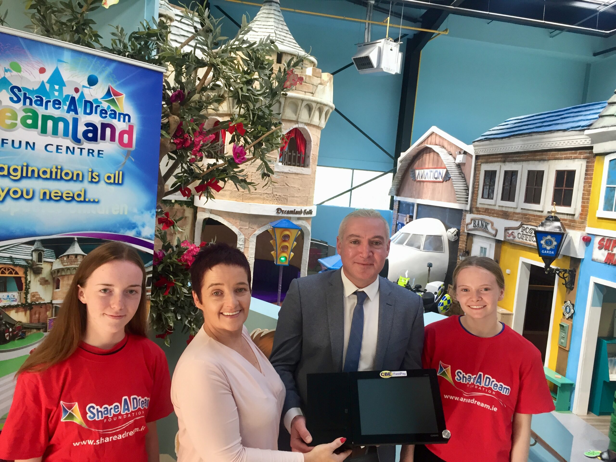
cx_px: 308
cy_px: 231
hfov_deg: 61.7
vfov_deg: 48.2
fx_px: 516
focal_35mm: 29
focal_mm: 4.15
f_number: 2.2
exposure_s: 1/33
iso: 40
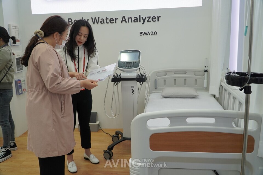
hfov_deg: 59.5
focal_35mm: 32
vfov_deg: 41.7
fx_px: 230
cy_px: 88
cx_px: 132
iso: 500
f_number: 4
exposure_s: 1/160
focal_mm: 21
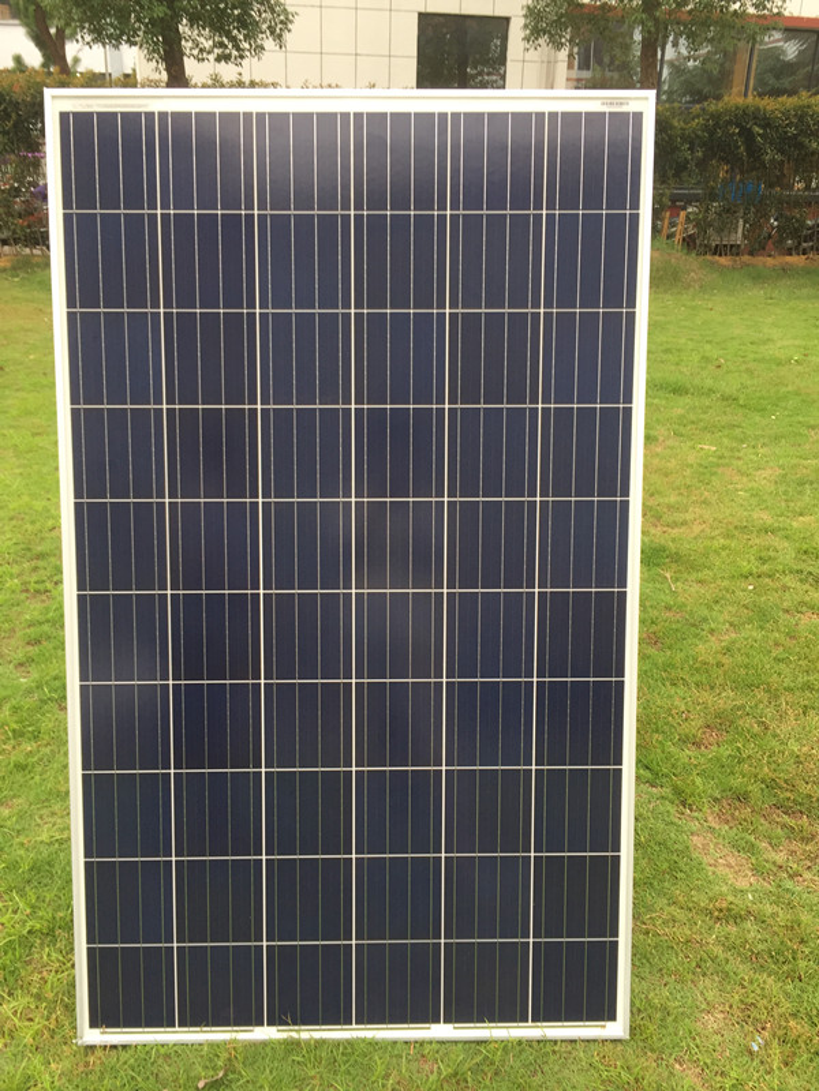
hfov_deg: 48.2
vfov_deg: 61.7
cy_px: 546
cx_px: 410
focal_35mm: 29
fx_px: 915
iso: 40
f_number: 2.2
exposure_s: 1/100
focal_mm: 4.15
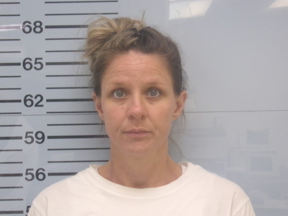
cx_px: 143
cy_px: 108
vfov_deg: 17.8
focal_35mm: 83
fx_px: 691
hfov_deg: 23.6
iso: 882
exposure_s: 1/60
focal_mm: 14.7
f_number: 5
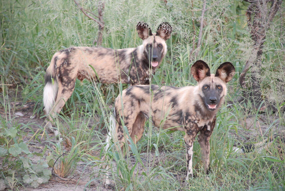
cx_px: 142
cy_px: 96
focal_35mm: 202
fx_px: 1605
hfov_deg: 10.1
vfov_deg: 6.8
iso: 400
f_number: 5.6
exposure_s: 1/30
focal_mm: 135
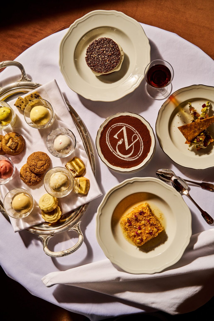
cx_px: 107
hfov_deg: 27.0
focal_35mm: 50
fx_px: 446
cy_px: 160
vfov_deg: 39.6
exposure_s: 1/160
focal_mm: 50
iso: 400
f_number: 9
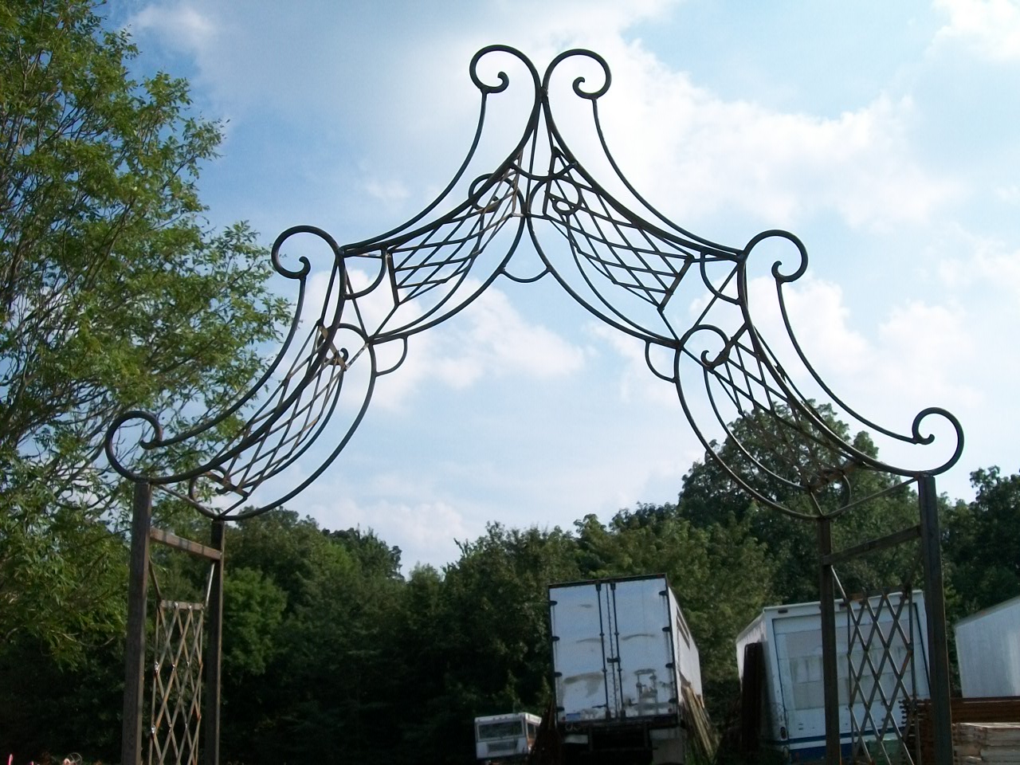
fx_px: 1061
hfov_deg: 51.4
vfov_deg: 39.7
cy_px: 382
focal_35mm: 36
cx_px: 510
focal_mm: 6
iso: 80
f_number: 4.8
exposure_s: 1/640
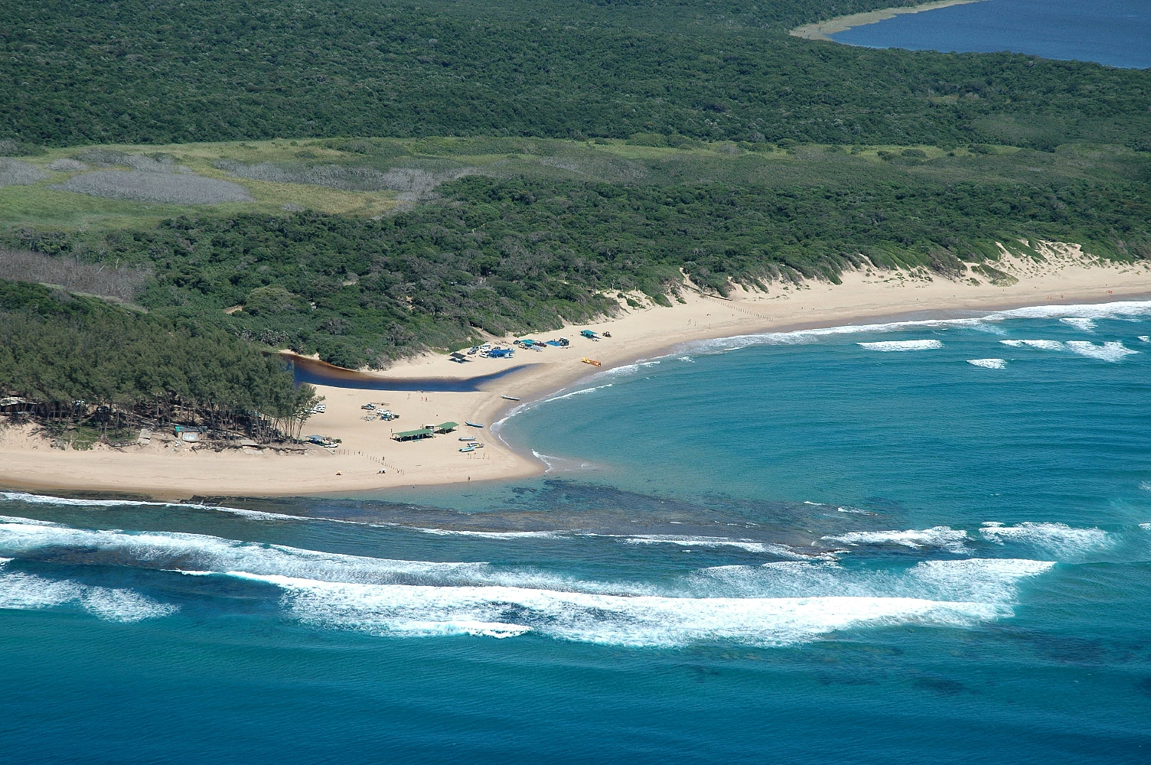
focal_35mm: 93
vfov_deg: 14.7
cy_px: 382
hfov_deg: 21.9
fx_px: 2971
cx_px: 576
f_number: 7.1
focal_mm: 62
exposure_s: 1/500
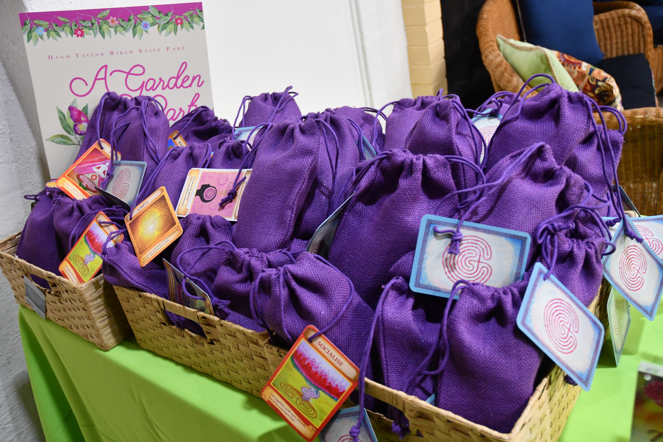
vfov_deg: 36.9
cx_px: 332
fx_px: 663
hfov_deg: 53.1
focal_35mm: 36
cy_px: 221
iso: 1800
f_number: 3.8
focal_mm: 24
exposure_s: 1/125
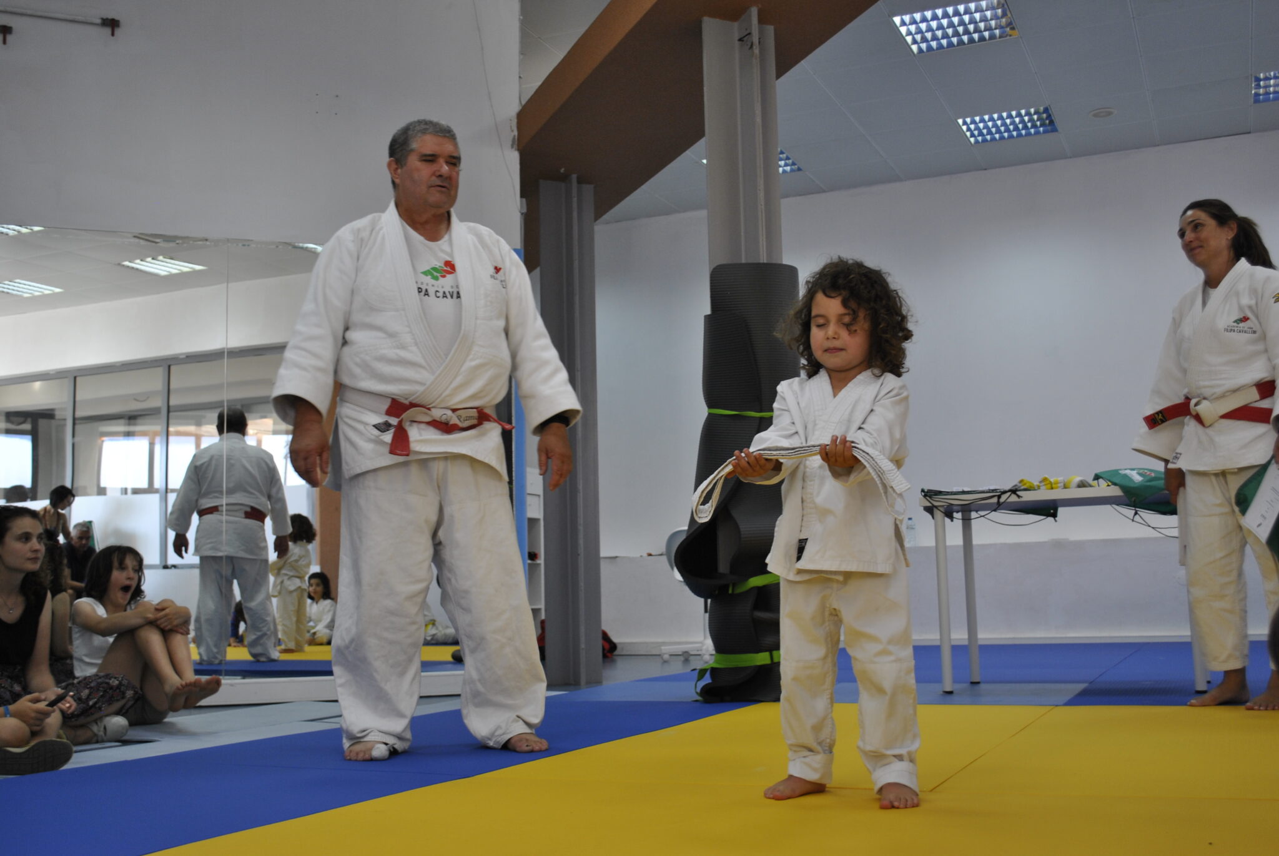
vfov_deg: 37.0
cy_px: 428
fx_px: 1281
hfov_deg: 53.1
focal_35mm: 36
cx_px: 640
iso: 200
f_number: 4
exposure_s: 1/40
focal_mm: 24
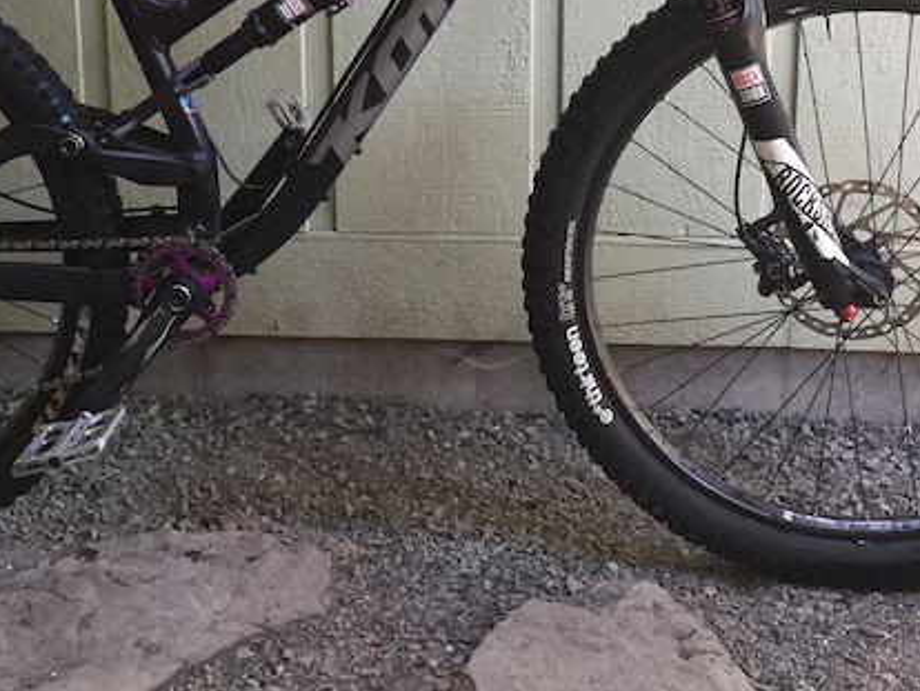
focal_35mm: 56
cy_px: 80
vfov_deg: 25.4
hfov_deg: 34.2
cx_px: 369
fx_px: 1489
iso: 64
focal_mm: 4.15
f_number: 2.2
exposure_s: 1/30
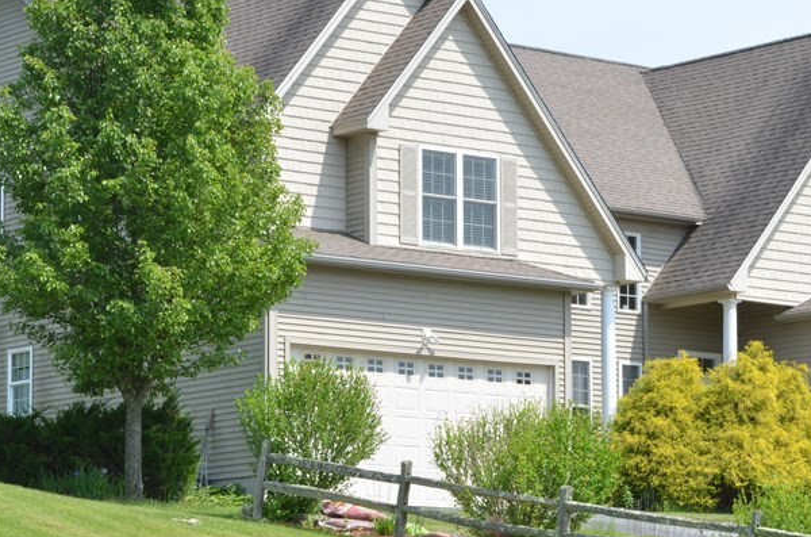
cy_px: 284
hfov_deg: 14.6
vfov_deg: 9.7
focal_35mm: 141
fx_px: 3166
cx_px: 469
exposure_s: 1/250
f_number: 14
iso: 640
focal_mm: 55
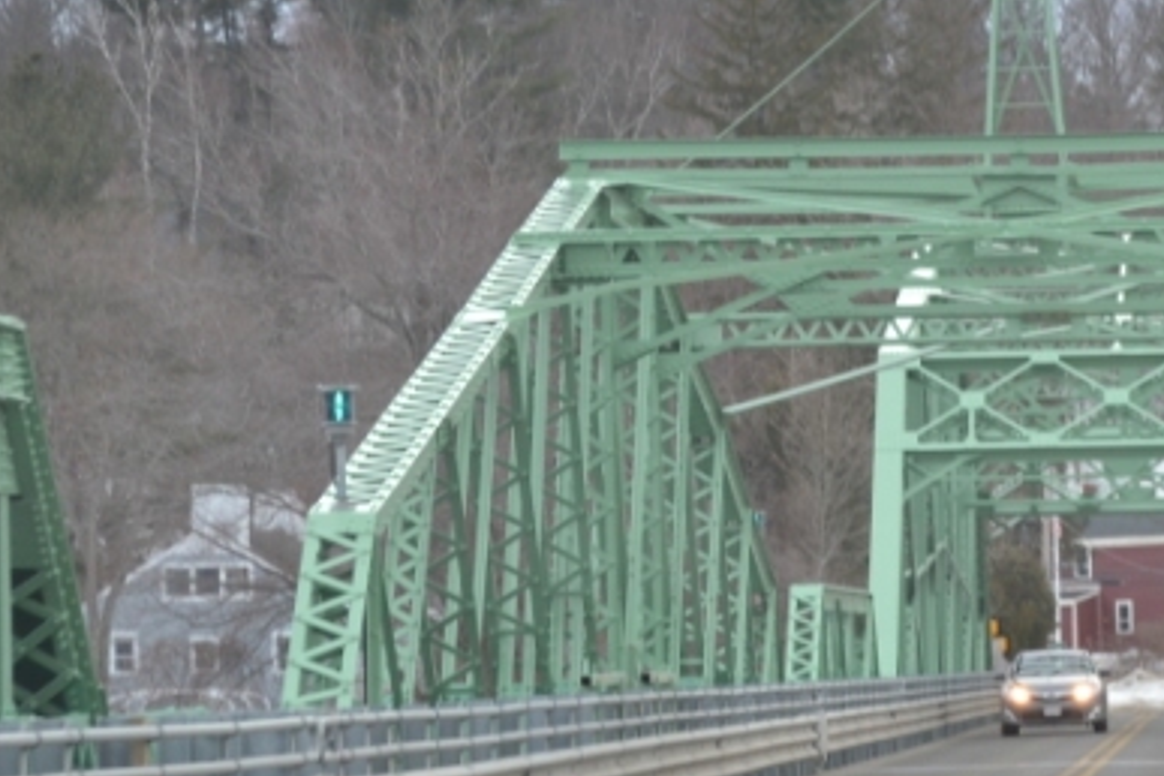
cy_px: 753
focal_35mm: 218
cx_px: 993
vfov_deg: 6.3
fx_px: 7059
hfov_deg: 9.4
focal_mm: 55
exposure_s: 1/60
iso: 400
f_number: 5.6
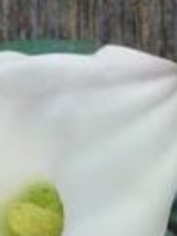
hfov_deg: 6.3
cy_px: 208
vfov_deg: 8.4
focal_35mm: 235
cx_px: 38
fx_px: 1605
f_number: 4.2
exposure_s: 1/30
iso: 400
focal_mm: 8.1
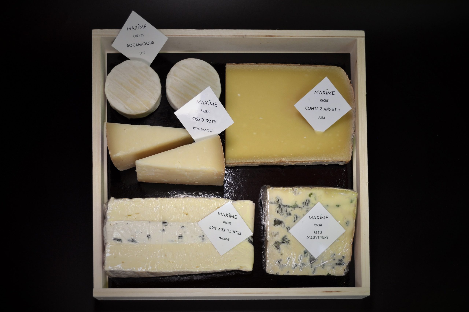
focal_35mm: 39
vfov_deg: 34.1
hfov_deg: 49.6
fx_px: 508
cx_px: 234
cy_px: 156
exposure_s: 1/125
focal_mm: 26
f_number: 4.2
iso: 250
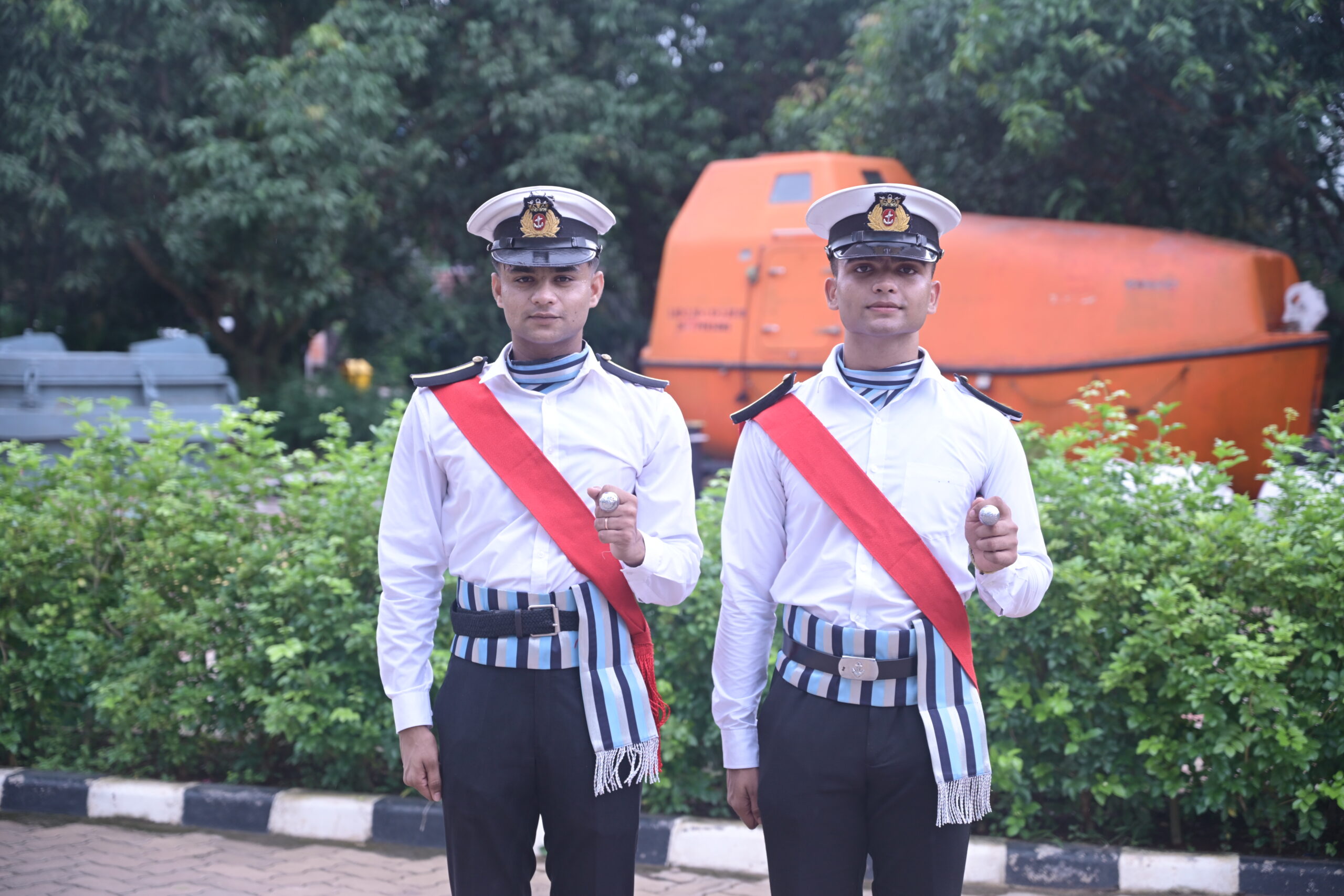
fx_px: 2613
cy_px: 448
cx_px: 672
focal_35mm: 70
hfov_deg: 28.8
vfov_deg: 19.5
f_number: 4
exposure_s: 1/250
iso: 320
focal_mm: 70
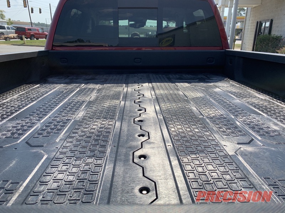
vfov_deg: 53.1
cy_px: 106
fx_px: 214
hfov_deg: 67.3
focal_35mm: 26
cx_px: 142
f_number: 1.8
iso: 25
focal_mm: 4.25
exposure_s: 1/2421
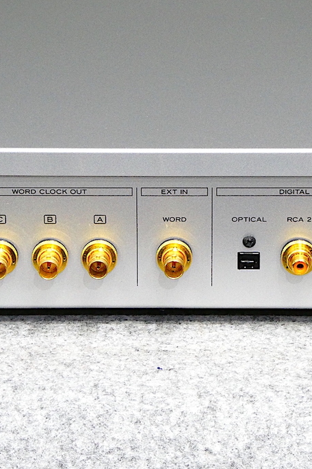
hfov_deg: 7.0
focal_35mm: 197
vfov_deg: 10.4
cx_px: 133
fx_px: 2561
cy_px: 228
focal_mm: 24.2
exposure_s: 1/15
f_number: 5.6
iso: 400
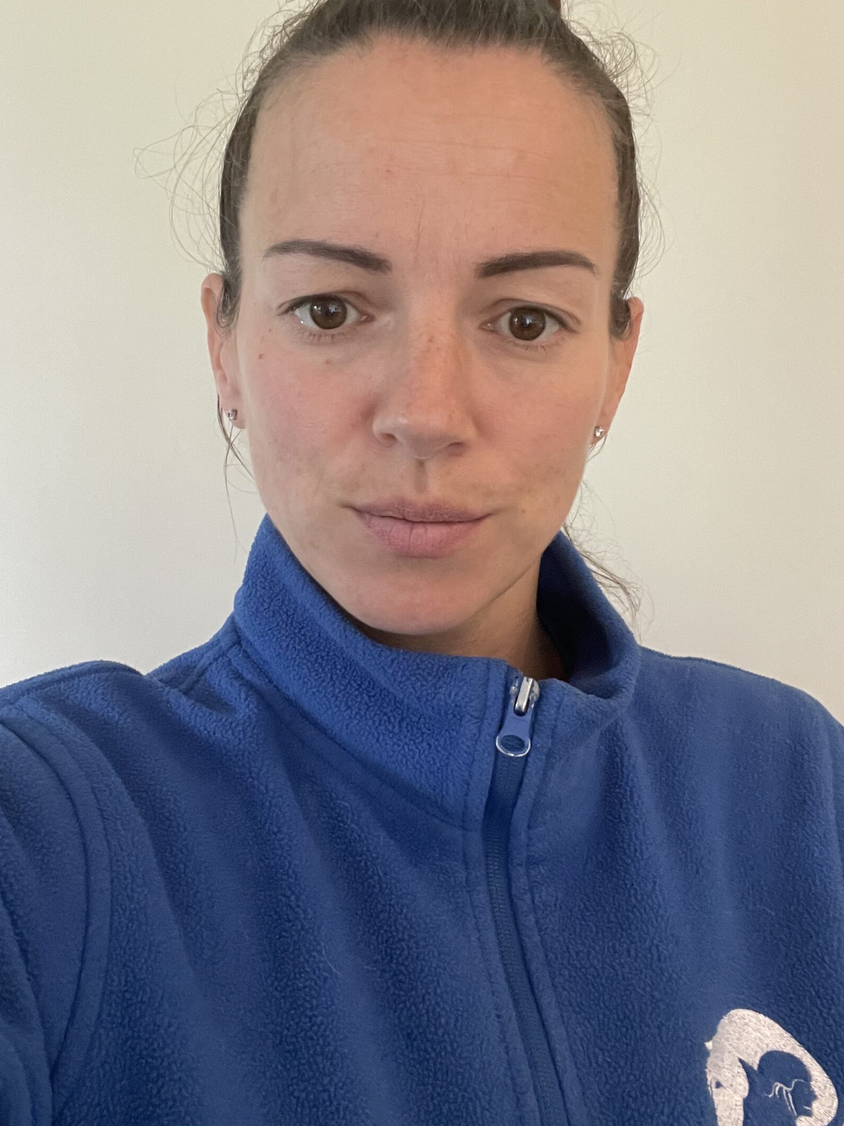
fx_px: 1170
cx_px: 424
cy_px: 523
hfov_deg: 39.7
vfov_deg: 51.3
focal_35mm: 36
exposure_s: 1/33
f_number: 2.2
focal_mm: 2.71
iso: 320
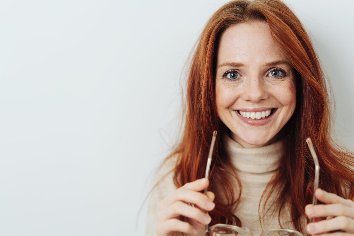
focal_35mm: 55
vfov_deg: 24.6
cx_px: 177
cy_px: 118
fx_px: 541
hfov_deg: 36.2
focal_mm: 55
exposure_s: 1/160
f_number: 2.2
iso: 100
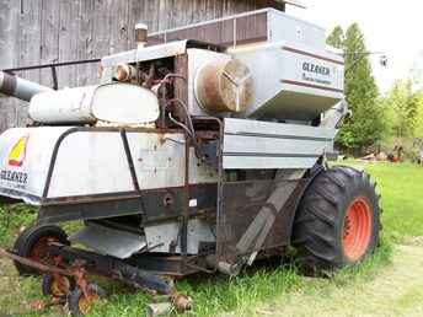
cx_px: 212
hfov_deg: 51.4
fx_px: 440
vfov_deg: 39.7
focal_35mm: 36
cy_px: 158
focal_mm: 6
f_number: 2.7
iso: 80
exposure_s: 1/281
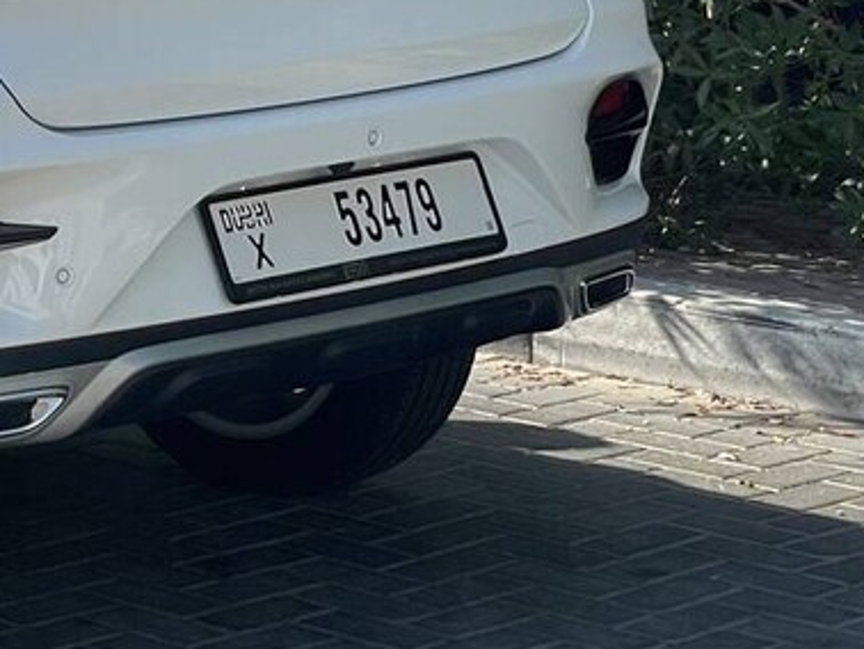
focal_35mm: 165
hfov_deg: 11.4
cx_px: -494
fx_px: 4121
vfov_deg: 9.0
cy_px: 123
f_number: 2
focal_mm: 6
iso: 25
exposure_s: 1/1332
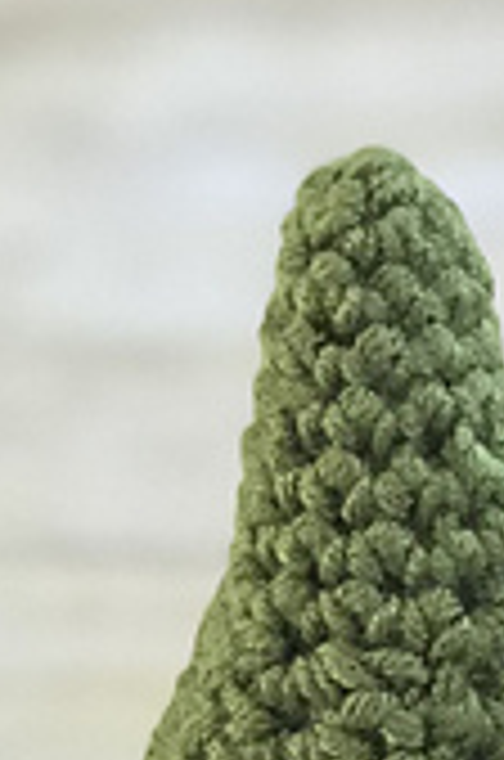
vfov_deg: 9.0
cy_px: 940
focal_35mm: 225
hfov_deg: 6.0
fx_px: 4744
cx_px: 752
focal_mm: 6.6
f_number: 2.8
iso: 400
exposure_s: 1/60
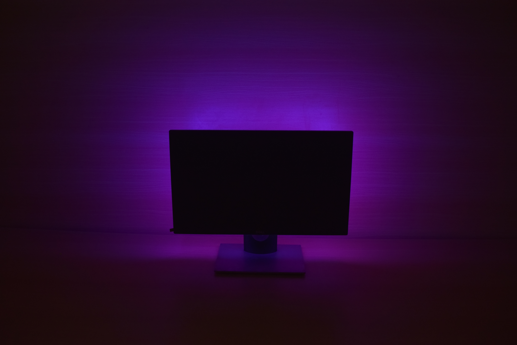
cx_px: 258
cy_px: 172
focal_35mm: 32
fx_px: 452
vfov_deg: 41.7
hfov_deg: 59.5
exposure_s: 1/80
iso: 800
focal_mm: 21
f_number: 5
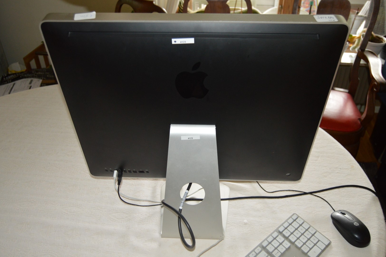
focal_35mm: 30
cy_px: 128
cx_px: 193
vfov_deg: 43.5
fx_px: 321
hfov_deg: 62.0
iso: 1100
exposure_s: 1/60
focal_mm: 20
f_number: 3.5
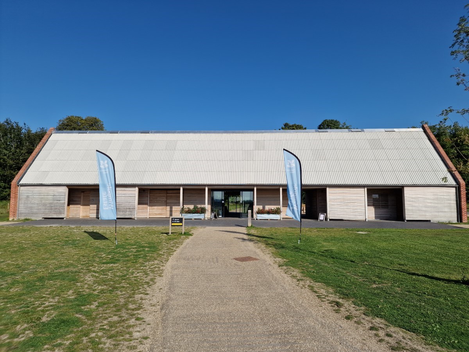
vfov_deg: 58.9
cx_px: 234
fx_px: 312
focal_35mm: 23
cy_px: 176
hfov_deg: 73.9
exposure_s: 1/18519
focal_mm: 6.4
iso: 50
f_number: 1.8
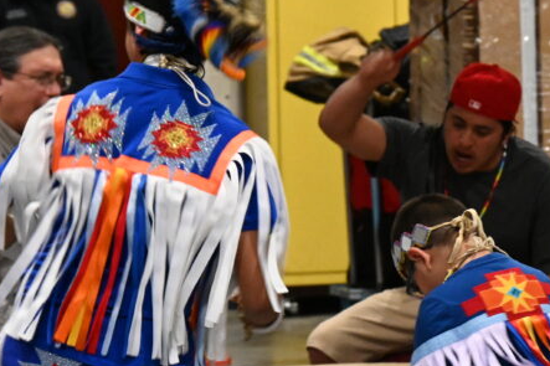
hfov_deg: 6.3
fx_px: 4978
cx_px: 564
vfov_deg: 4.2
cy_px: 381
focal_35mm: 326
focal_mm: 94
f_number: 6.3
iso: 3200
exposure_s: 1/80
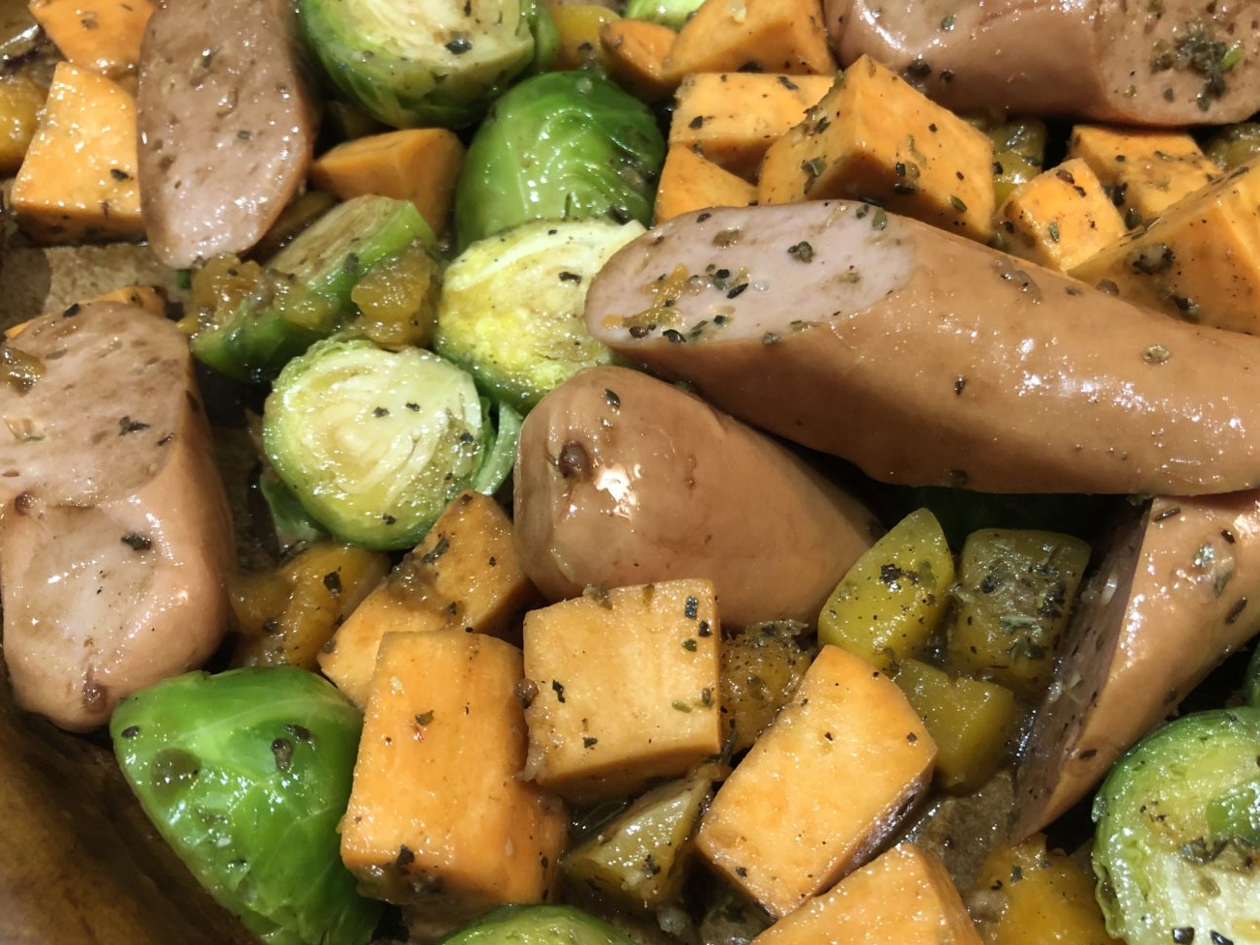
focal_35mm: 33
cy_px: 463
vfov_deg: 42.9
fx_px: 1201
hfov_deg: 55.1
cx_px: 729
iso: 64
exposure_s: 1/15
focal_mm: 3.99
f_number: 1.8
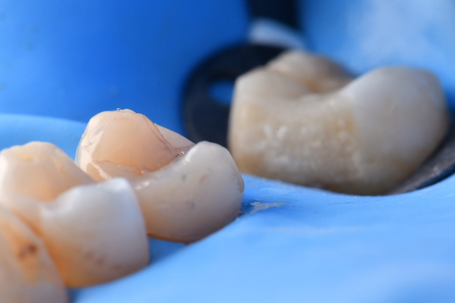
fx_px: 1983
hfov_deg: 13.1
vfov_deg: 8.7
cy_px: 152
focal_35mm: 157
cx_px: 228
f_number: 32
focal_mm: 105
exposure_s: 1/160
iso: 200
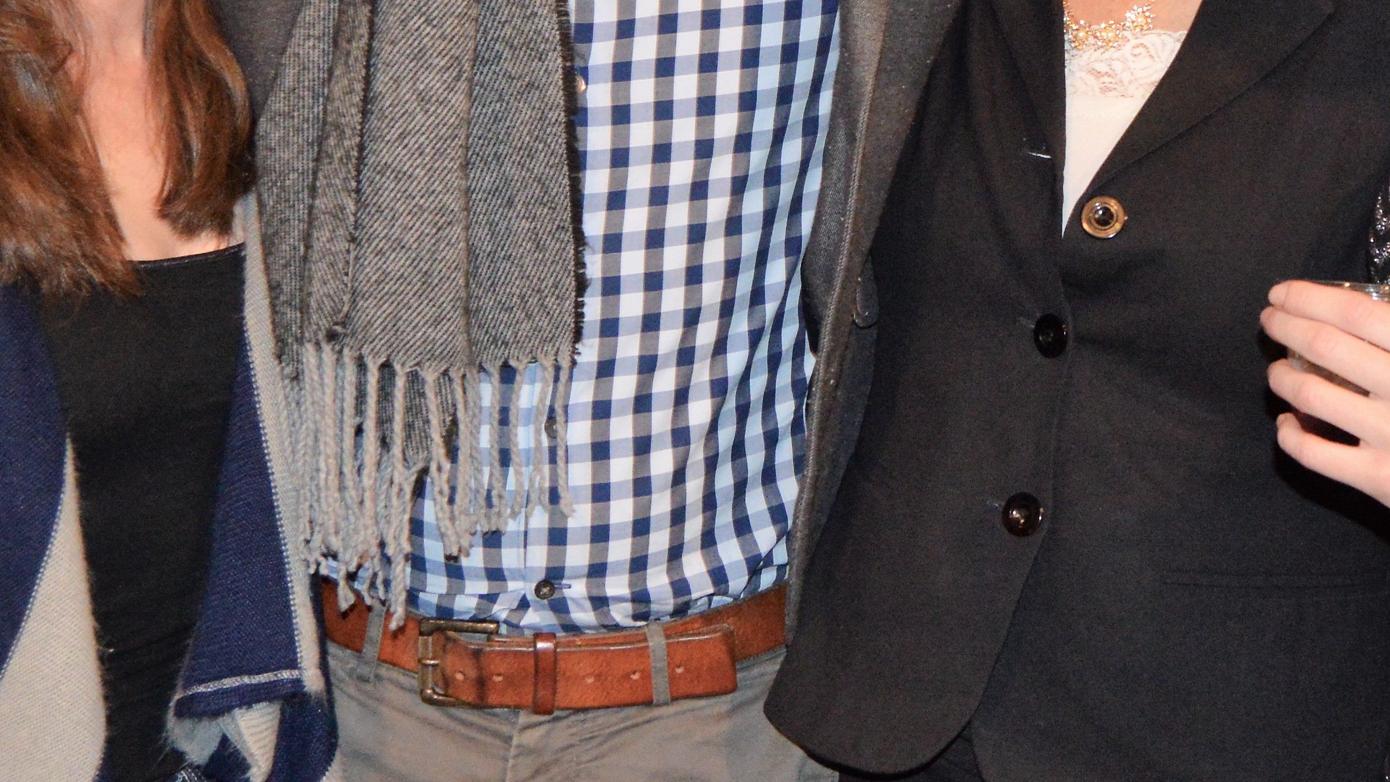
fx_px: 2433
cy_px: 183
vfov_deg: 18.1
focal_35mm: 66
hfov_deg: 31.9
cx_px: 737
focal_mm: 18
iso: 2000
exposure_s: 1/60
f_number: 3.5
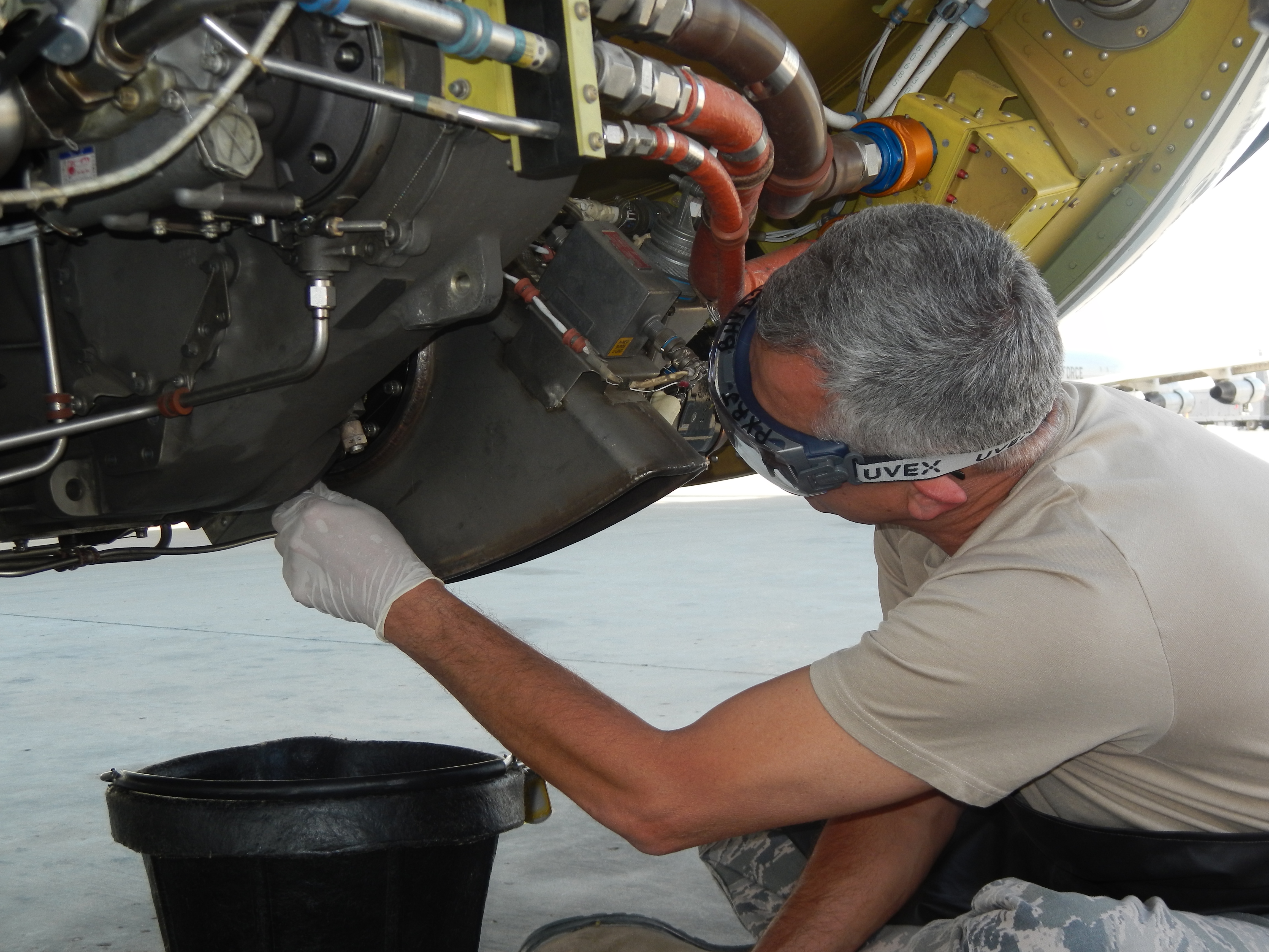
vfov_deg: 29.1
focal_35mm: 50
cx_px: 634
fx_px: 1833
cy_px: 476
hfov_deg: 38.2
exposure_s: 1/200
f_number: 4
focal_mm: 8.9
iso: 125
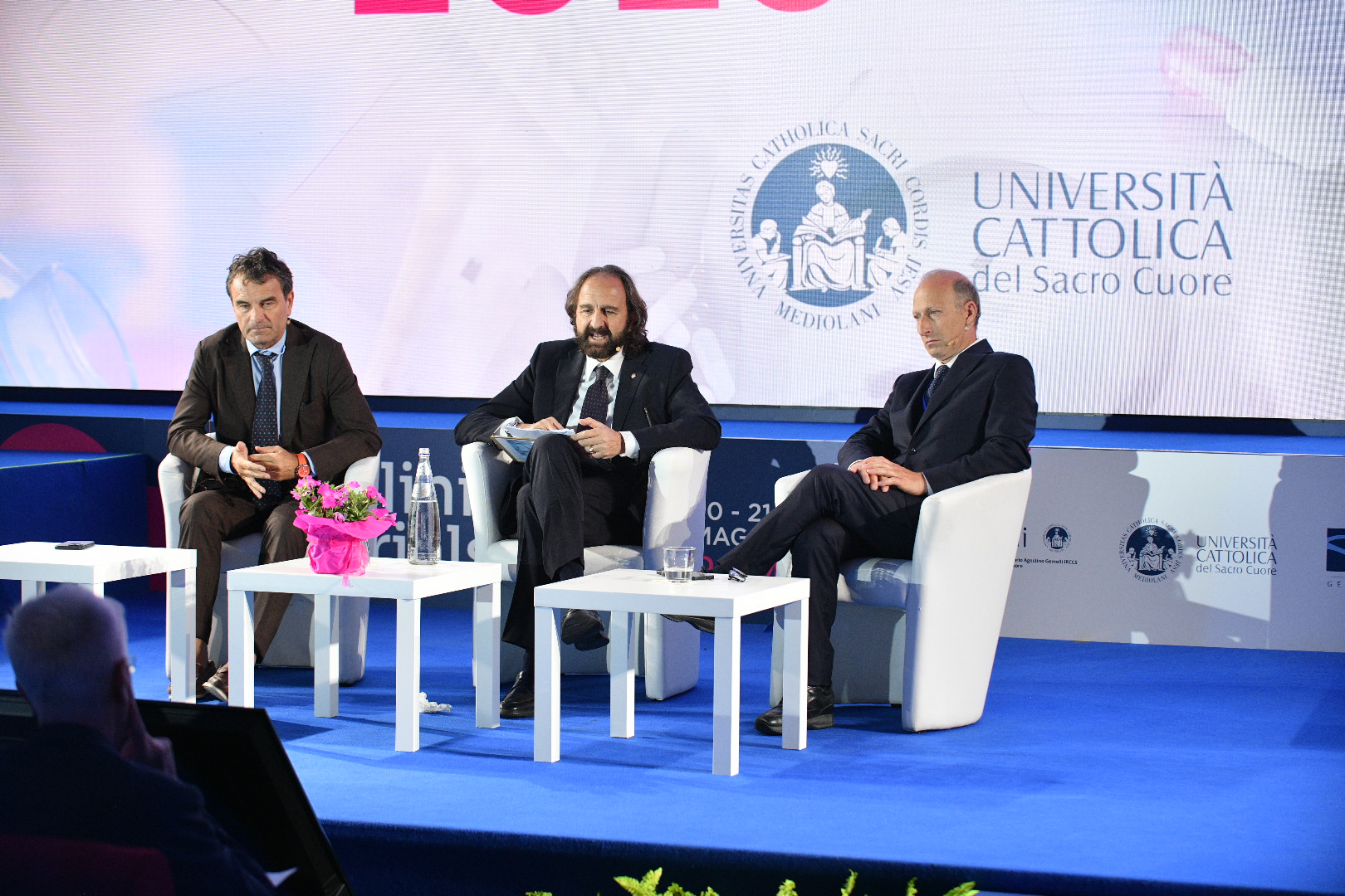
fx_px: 3661
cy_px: 448
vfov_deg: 14.0
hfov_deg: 20.8
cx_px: 672
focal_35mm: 98
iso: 1600
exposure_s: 1/125
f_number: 5.6
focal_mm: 98
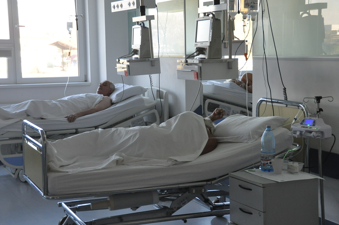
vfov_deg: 18.9
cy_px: 112
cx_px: 170
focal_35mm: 72
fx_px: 677
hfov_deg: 28.1
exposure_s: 1/160
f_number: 6.3
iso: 1600
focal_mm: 48
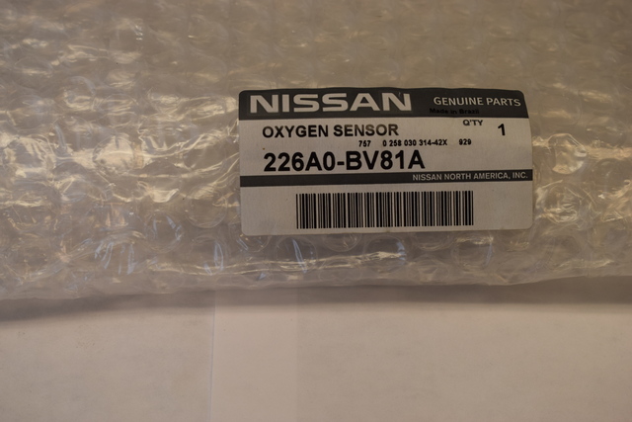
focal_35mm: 72
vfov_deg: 18.9
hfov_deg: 28.1
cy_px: 211
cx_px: 316
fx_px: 1264
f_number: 7.1
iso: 400
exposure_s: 1/125
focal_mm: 48
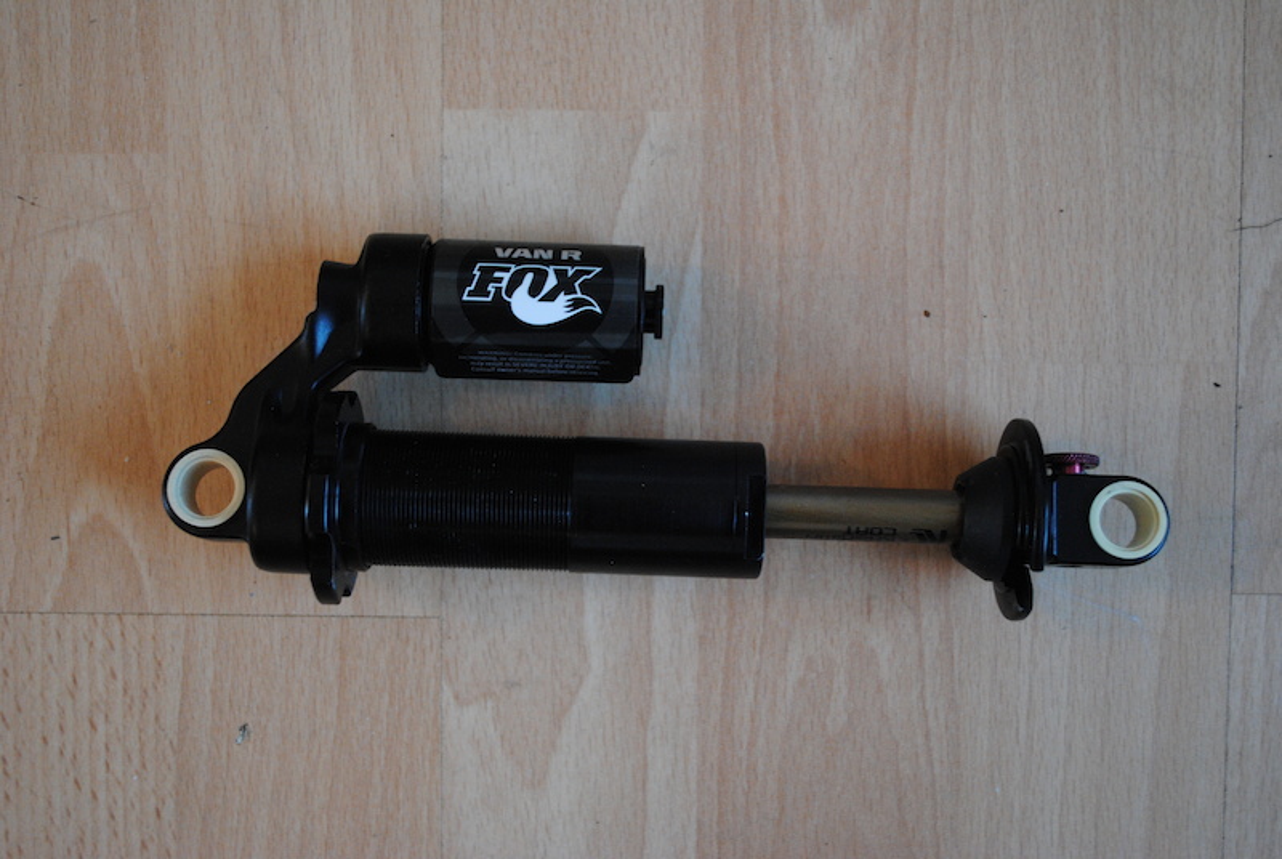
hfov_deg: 43.5
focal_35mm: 45
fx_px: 1605
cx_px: 641
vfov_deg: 30.0
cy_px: 430
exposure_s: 1/30
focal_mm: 30
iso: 800
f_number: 4.5
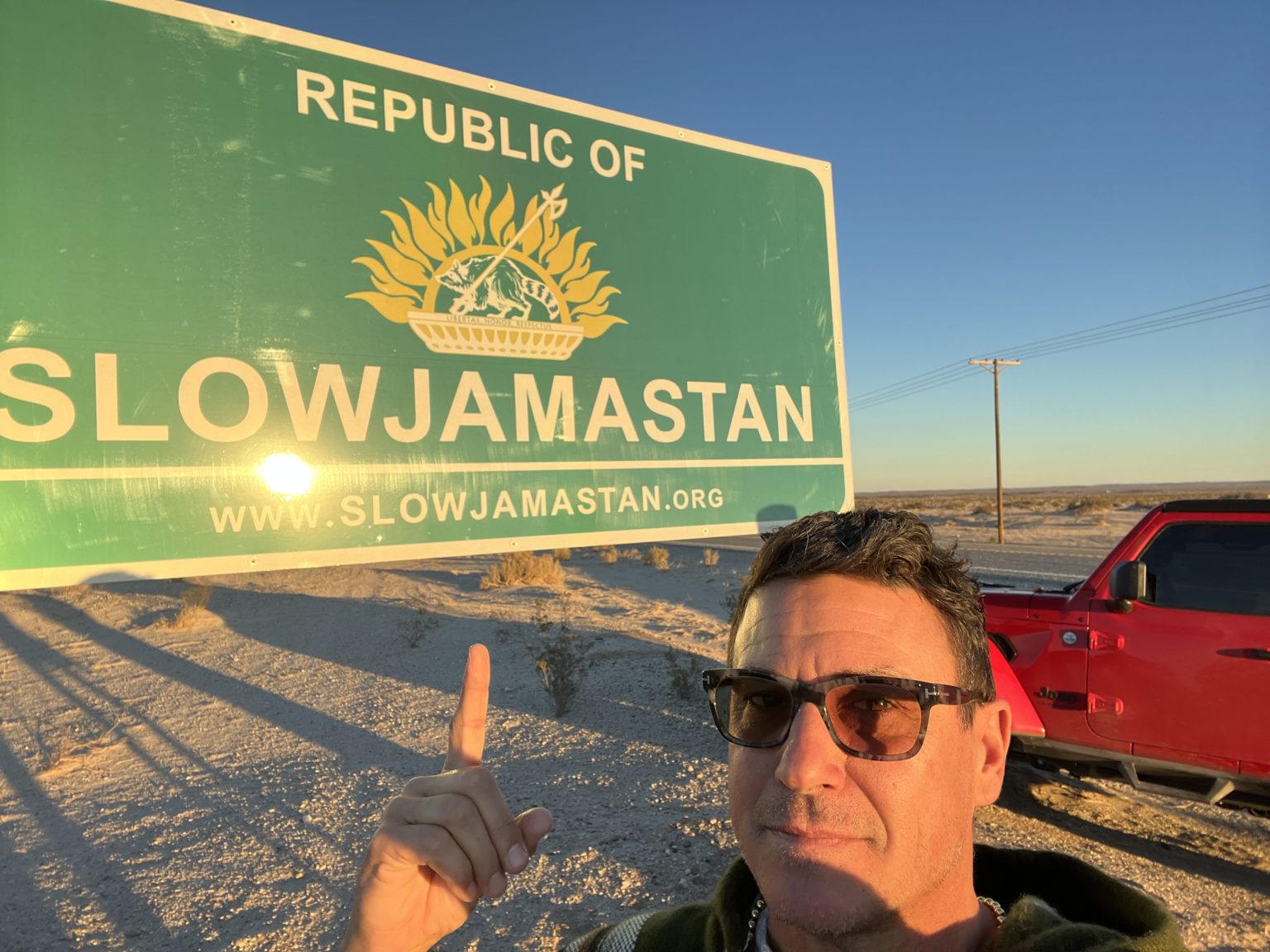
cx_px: 635
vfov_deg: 58.9
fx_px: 844
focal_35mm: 23
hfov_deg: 73.9
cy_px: 476
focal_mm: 2.71
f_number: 2.2
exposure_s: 1/383
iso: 32
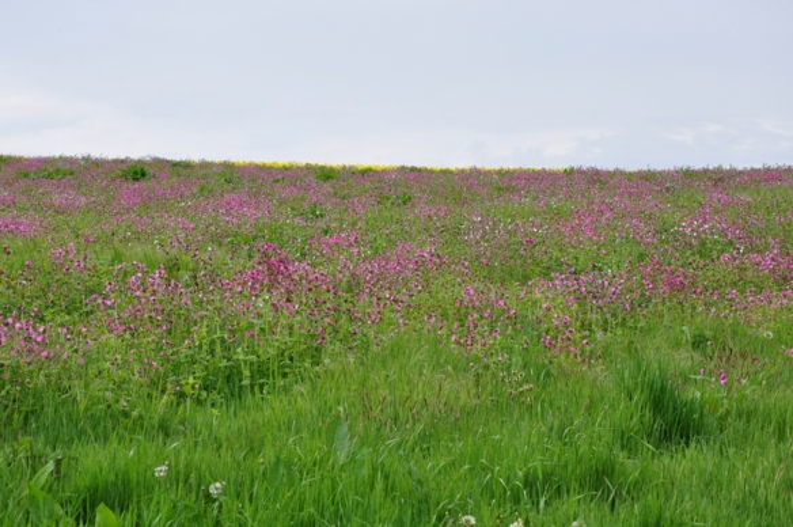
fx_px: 2046
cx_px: 396
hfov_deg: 21.9
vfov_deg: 14.7
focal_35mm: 93
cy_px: 264
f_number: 10
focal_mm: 62
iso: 200
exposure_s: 1/200
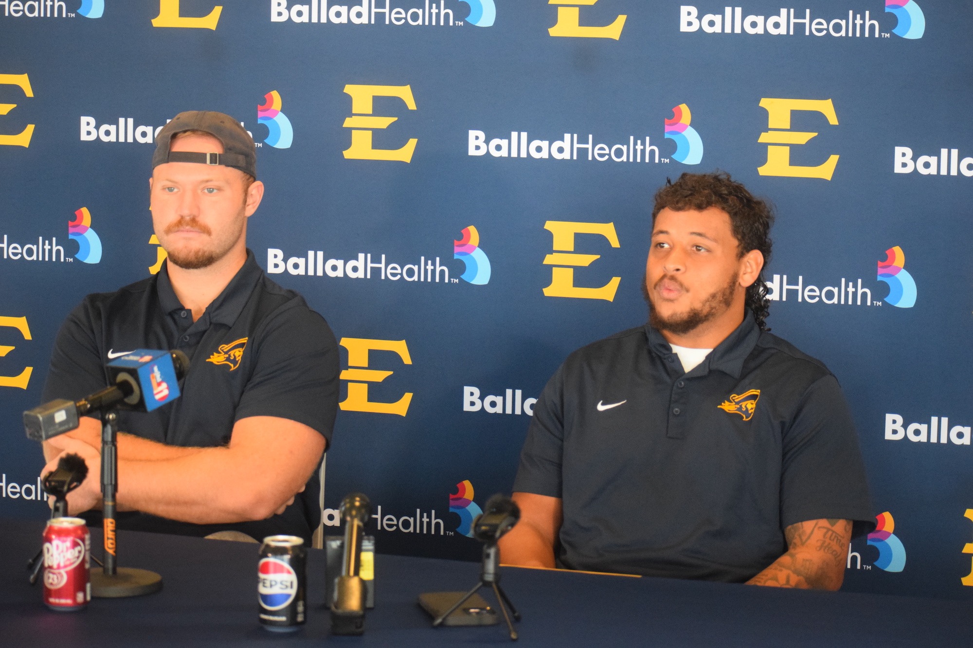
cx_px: 486
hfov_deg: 19.5
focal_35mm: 105
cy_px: 324
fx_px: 2837
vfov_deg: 13.0
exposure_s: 1/125
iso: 3200
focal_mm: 70
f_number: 4.5
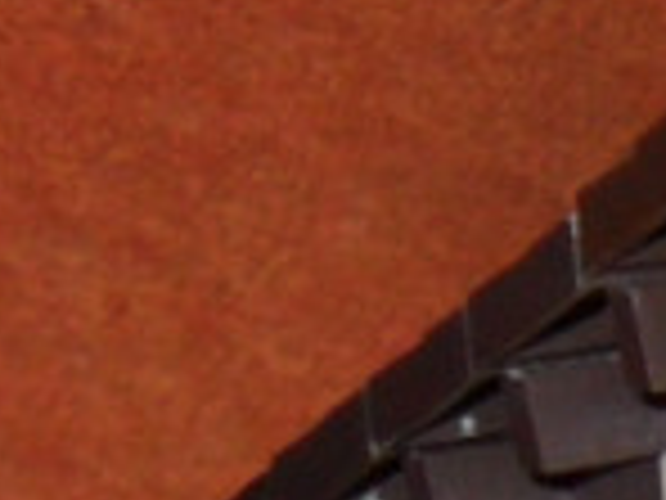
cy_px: 1667
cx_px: 1897
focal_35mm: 252
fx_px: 4848
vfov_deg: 5.4
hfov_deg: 7.1
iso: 200
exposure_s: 1/45
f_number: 3
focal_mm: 6.3
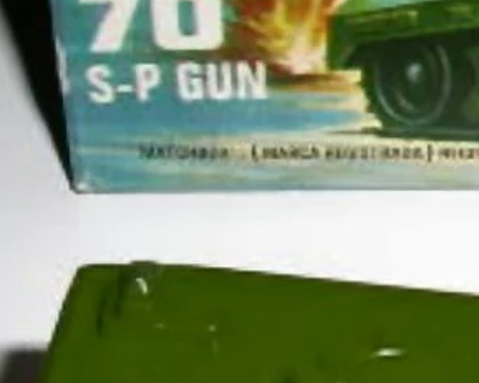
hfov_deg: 11.9
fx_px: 2267
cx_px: 530
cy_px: 225
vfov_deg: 9.6
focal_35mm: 160
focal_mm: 5.4
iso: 50
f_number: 4.8
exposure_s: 1/60.1
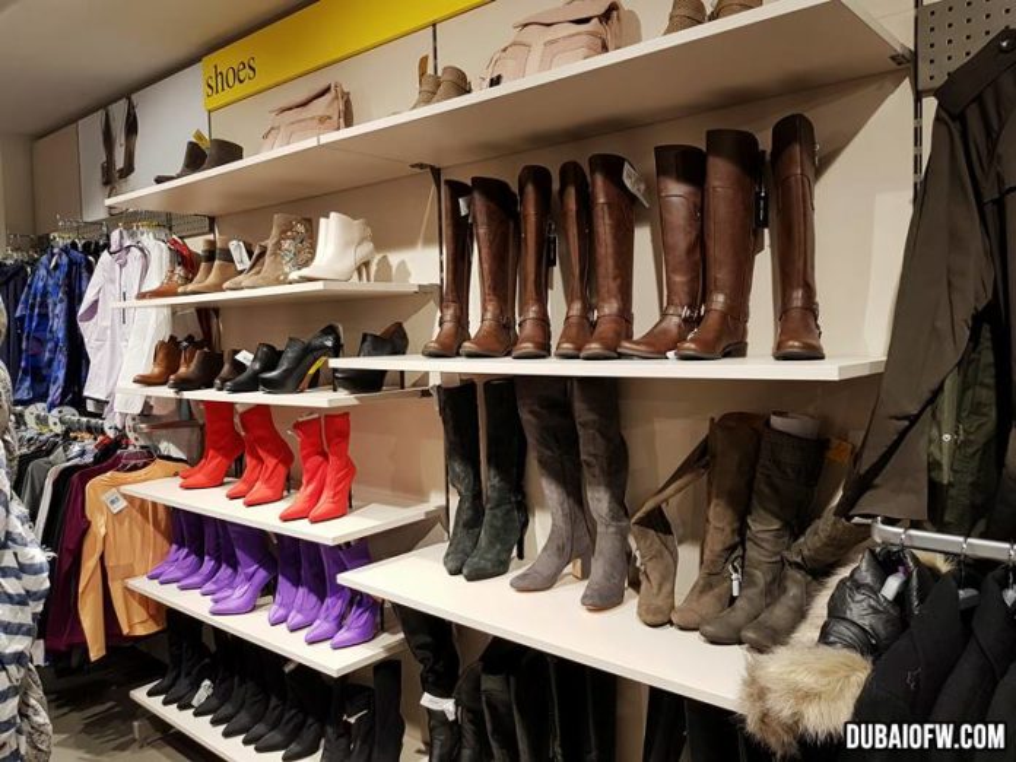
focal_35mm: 26
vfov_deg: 53.1
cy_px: 381
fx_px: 763
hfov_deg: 67.3
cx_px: 508
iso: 64
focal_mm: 4.3
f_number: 1.7
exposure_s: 1/100
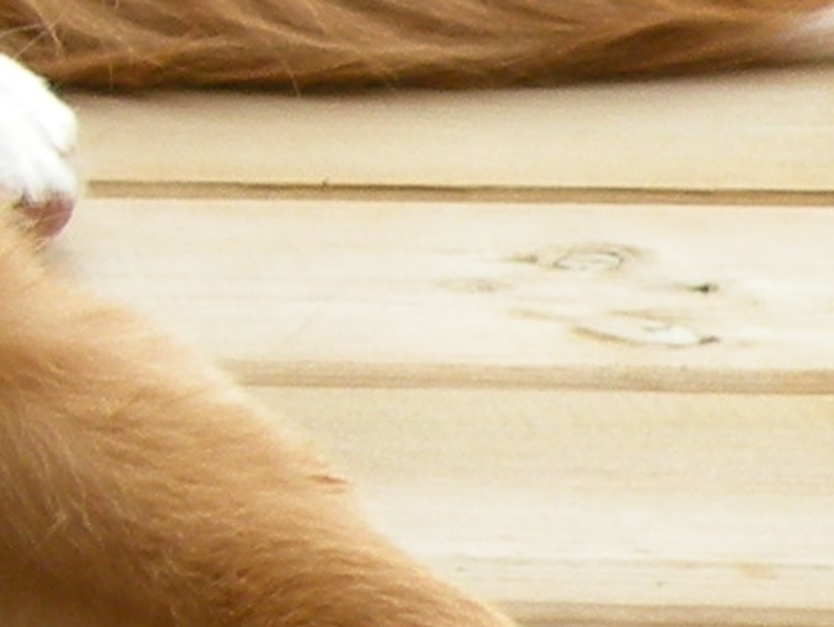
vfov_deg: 3.6
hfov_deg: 4.5
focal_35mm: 410
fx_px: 9883
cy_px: -80
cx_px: -2217
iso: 64
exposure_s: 1/80
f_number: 3.5
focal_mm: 9.8
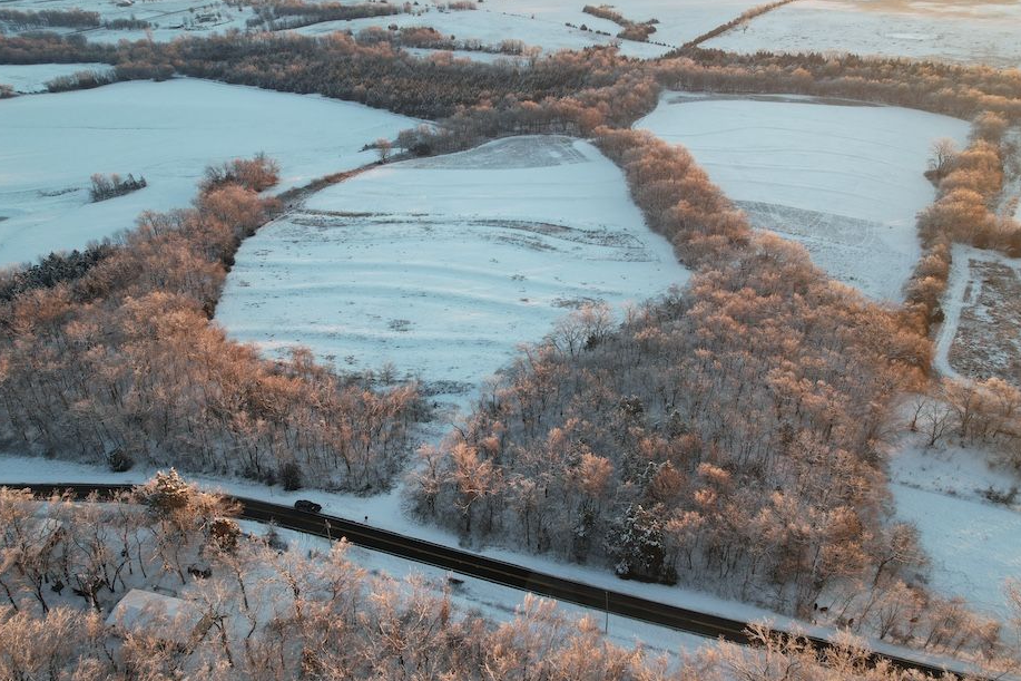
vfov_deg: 53.1
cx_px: 493
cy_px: 313
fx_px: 680
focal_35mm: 24
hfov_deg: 73.7
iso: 110
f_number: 2.8
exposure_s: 1/160
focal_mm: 8.38
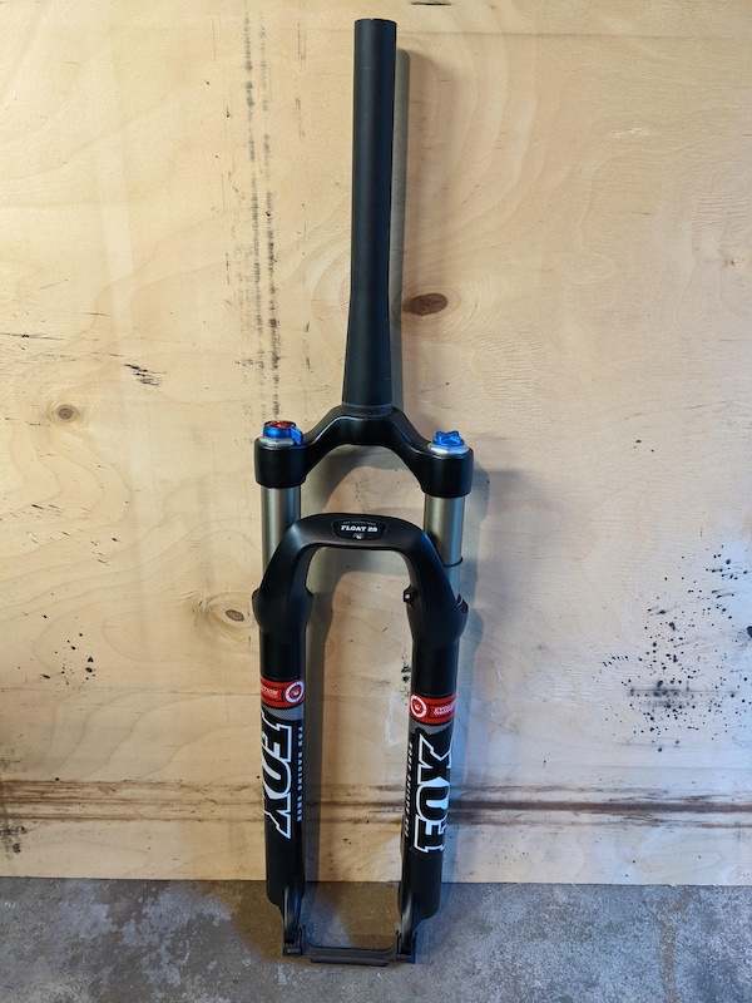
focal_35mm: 27
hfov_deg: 51.4
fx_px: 782
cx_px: 376
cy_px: 502
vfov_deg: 65.3
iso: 165
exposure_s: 1/24
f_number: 1.73
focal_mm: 4.38
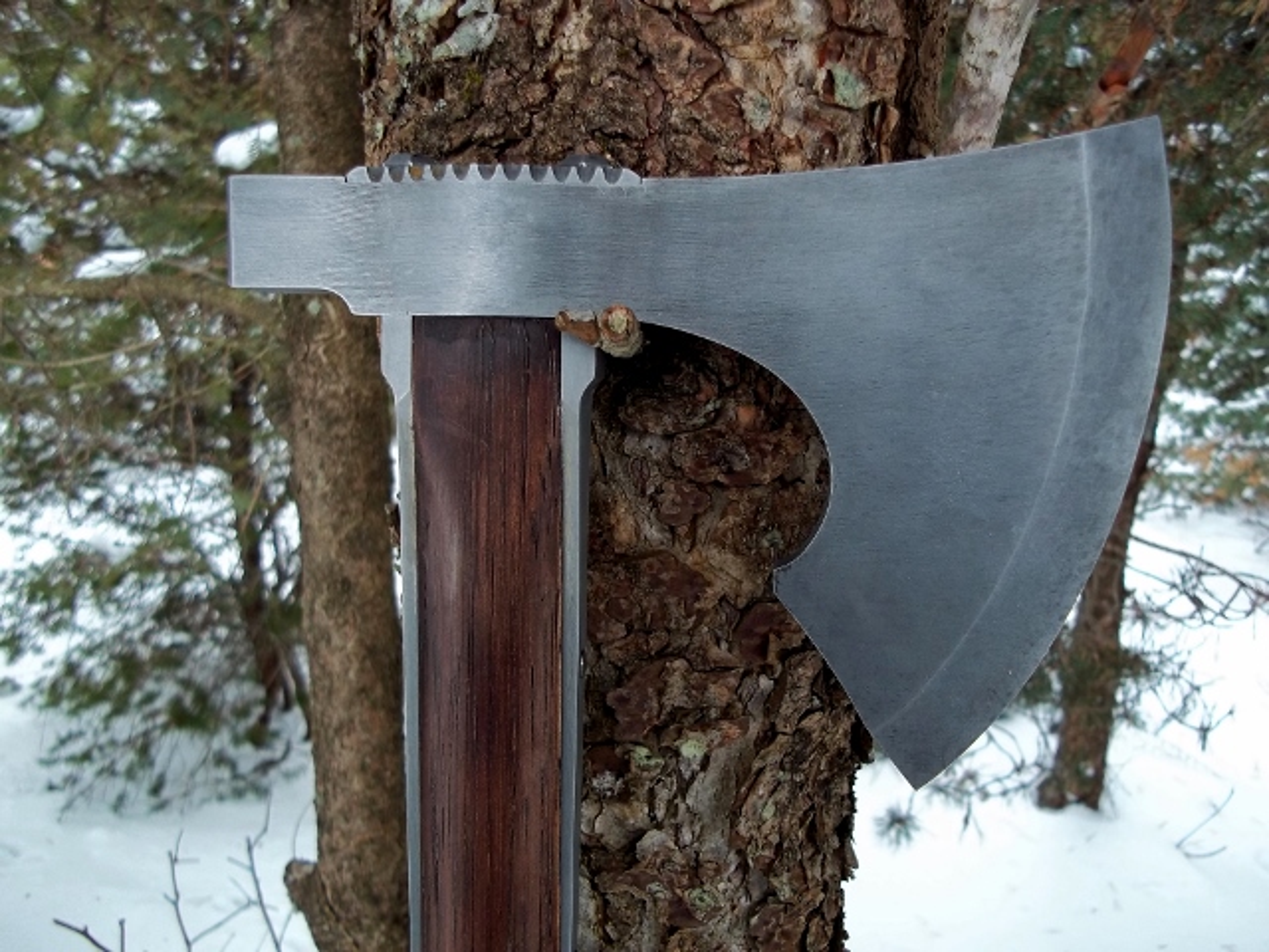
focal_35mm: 32
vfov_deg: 44.2
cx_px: 634
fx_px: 1173
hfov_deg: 56.8
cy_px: 476
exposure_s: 1/125
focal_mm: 5.7
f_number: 2.9
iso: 80
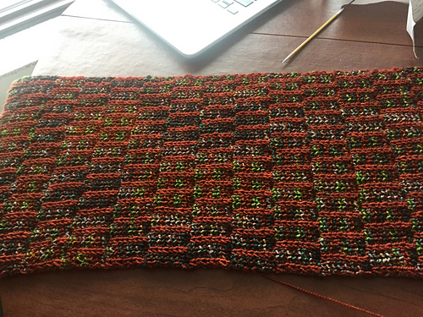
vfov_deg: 48.2
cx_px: 212
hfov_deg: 61.7
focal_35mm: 29
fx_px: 354
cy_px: 158
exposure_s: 1/30
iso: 200
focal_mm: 4.15
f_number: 2.2
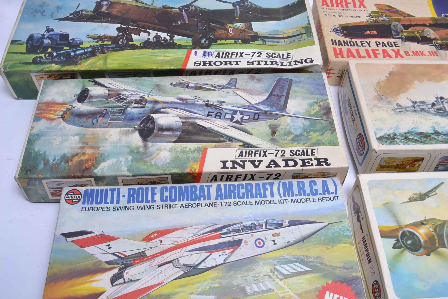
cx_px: 224
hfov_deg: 53.1
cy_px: 150
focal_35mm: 36
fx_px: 448
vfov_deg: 36.9
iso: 100
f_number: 9
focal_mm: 24
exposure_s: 1/80
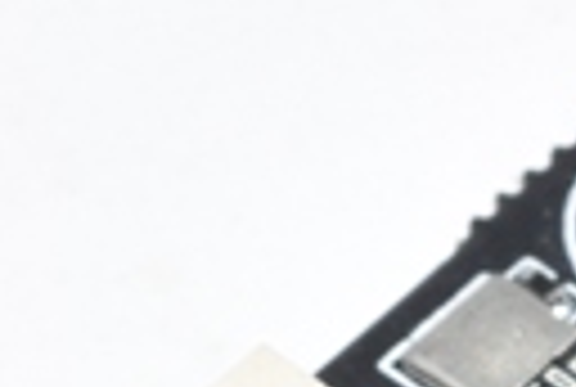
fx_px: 7489
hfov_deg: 4.4
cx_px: 788
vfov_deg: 2.9
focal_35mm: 467
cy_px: 1064
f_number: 20
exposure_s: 1/60
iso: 100
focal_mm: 40
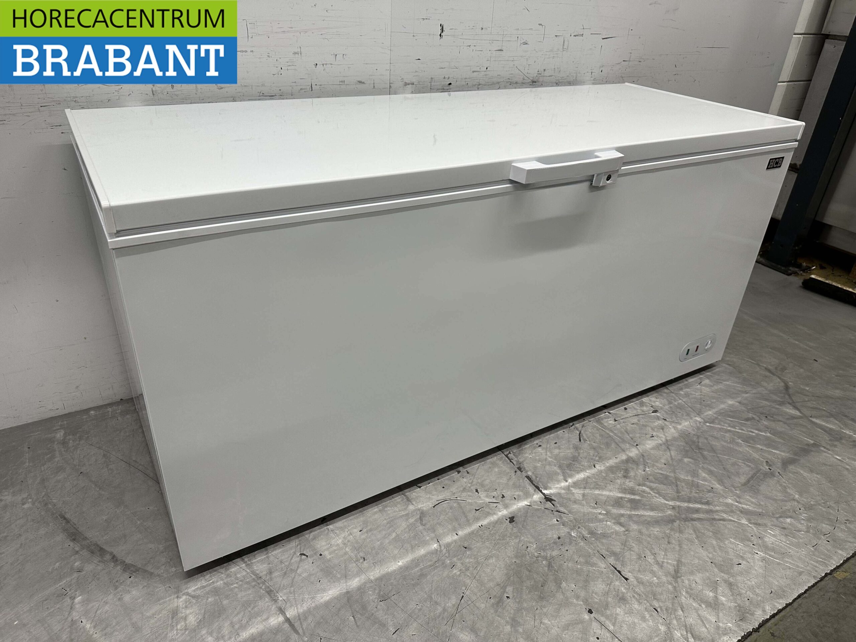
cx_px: 428
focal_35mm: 24
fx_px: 593
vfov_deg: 56.8
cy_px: 321
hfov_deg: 71.6
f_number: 1.78
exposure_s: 1/50
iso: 125
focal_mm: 6.86
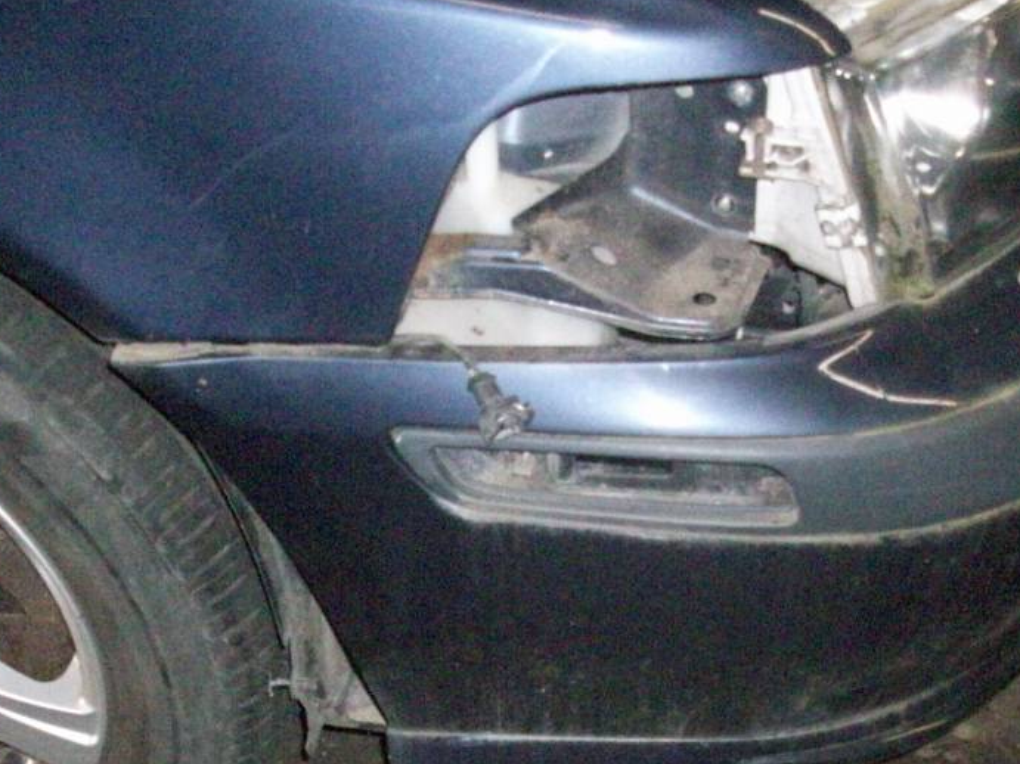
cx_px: 545
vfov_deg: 23.0
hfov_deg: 30.7
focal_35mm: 63
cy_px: 577
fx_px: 1856
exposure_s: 1/128
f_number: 2.8
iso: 800
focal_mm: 5.7
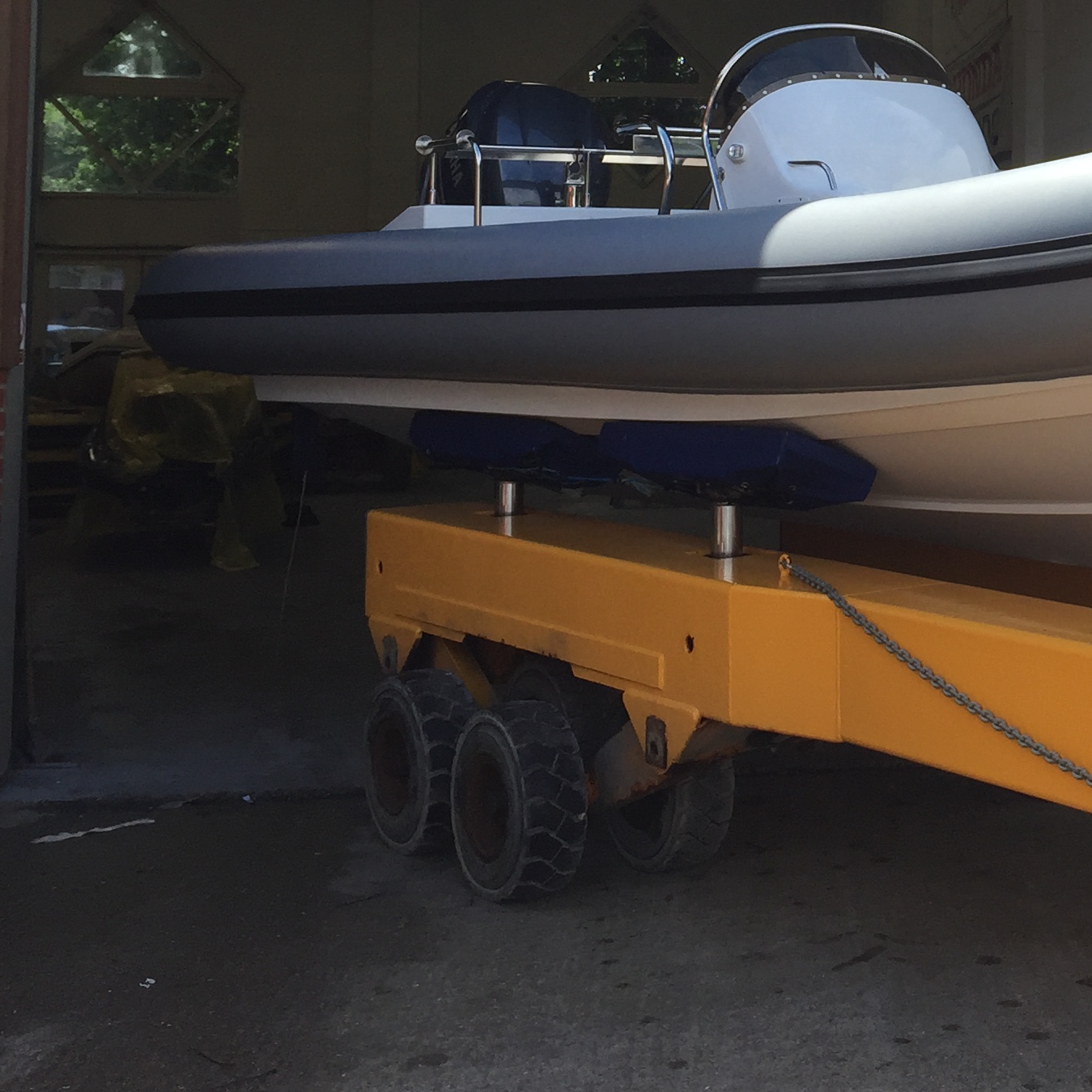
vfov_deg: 27.0
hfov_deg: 26.0
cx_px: 1135
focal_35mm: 62
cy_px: 159
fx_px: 2213
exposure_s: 1/1163
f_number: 2.2
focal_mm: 4.15
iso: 32
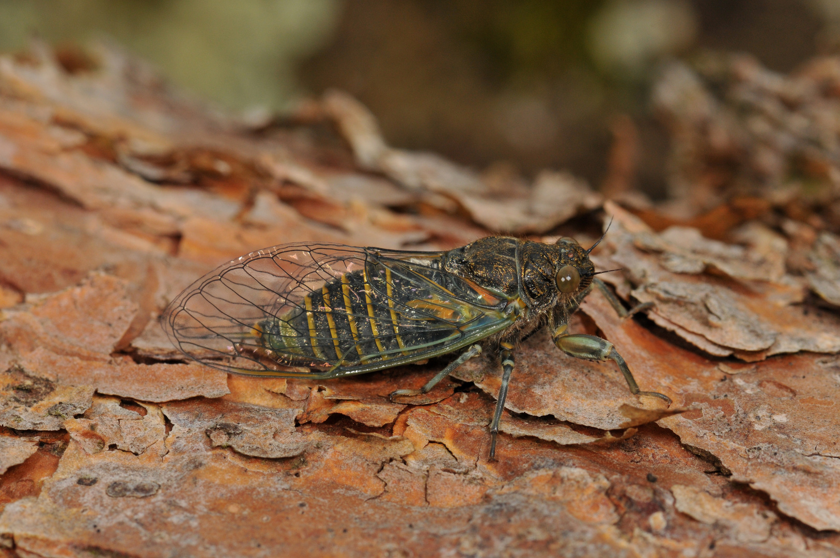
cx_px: 420
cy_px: 279
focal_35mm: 158
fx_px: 3671
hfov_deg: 13.1
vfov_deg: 8.7
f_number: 16
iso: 400
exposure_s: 1/160
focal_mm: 105
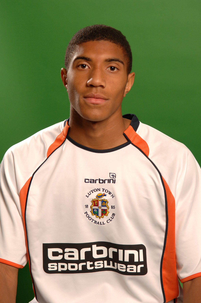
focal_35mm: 82
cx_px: 100
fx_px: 693
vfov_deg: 24.6
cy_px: 152
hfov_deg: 16.5
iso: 400
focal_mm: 55
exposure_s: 1/125
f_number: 5.6
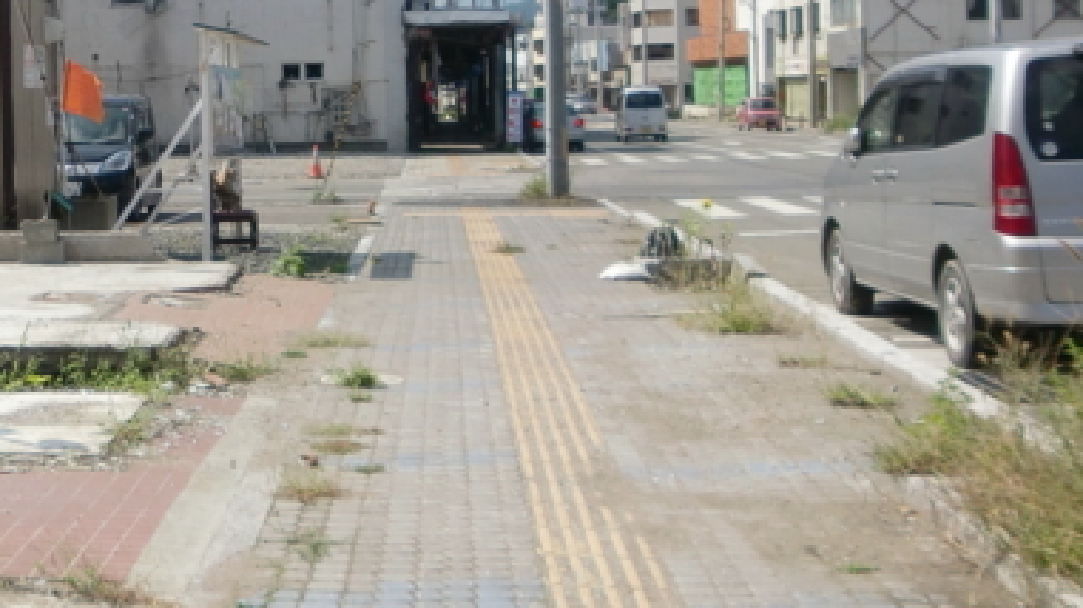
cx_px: 0
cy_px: 85
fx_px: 1837
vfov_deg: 18.5
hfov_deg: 30.5
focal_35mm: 64
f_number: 7.8
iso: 64
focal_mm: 4.65
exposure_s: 1/200
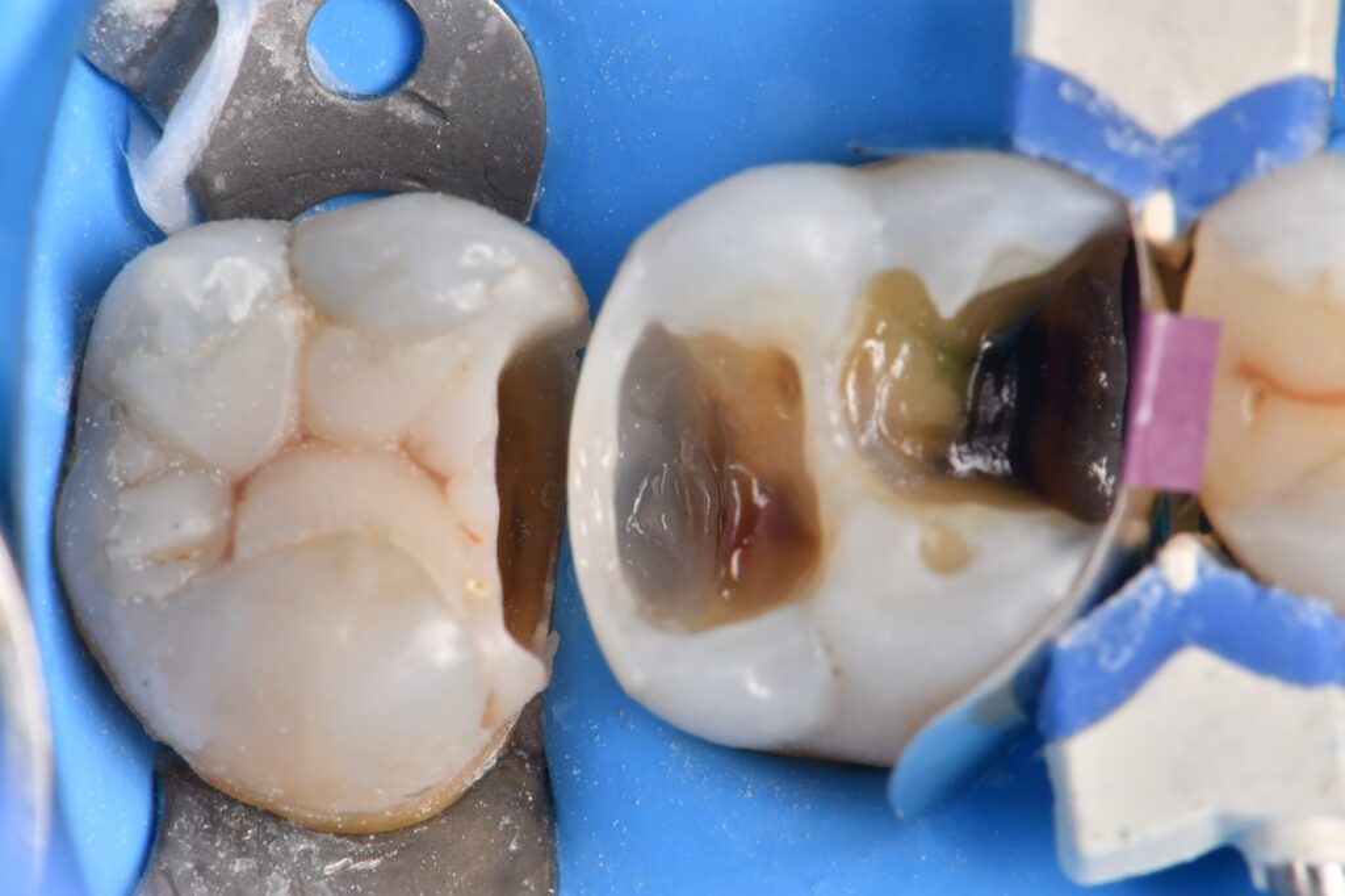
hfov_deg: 13.1
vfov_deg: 8.7
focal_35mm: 157
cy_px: 448
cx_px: 672
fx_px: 5863
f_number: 32
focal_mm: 105
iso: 200
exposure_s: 1/160
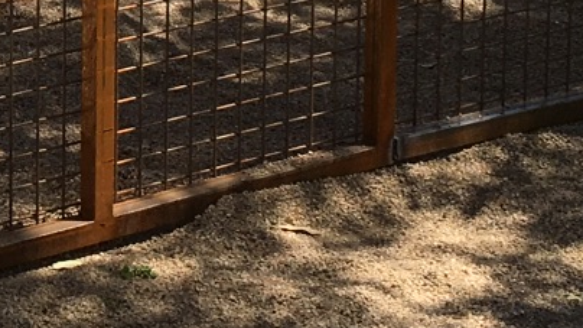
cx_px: -175
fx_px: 2473
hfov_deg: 13.0
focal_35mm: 160
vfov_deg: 7.2
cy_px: -419
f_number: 2.2
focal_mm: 4.15
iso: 25
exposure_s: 1/1425
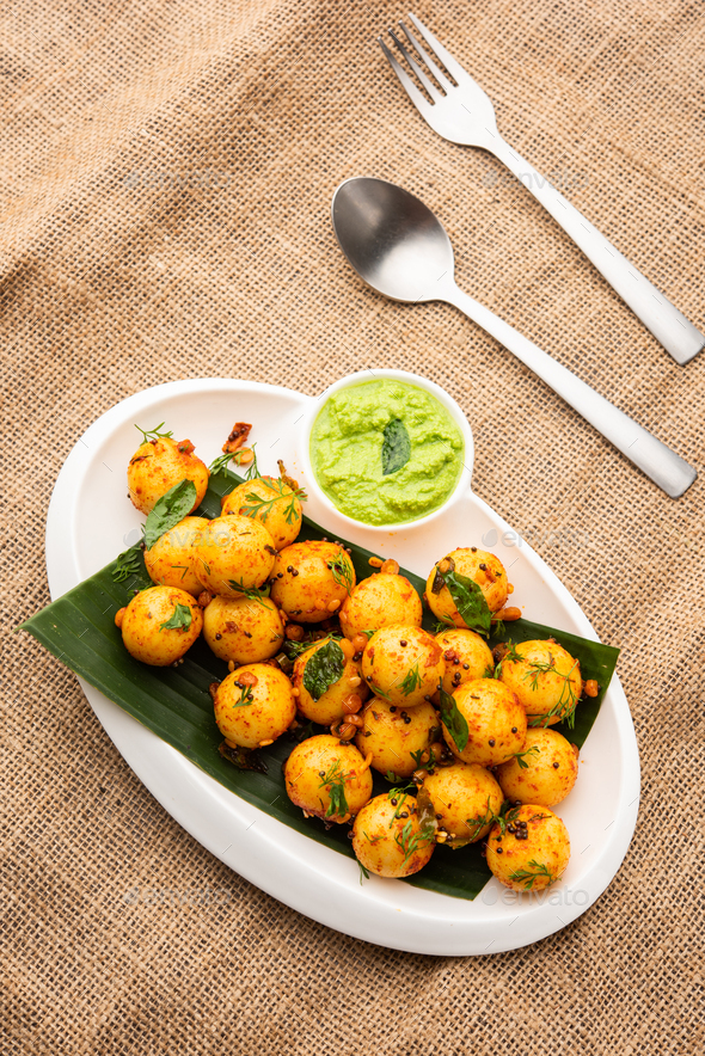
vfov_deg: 33.4
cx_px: 352
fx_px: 1761
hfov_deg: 22.6
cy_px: 528
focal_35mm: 60
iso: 100
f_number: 7.1
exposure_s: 1/125
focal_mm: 60
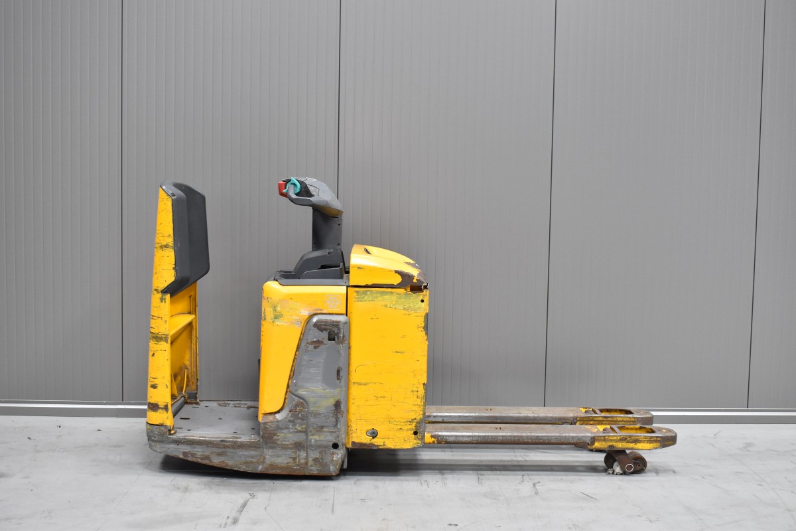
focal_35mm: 42
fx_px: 929
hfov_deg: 46.4
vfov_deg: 31.9
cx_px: 398
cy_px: 266
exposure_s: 1/40
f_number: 5.6
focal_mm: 28
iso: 1600
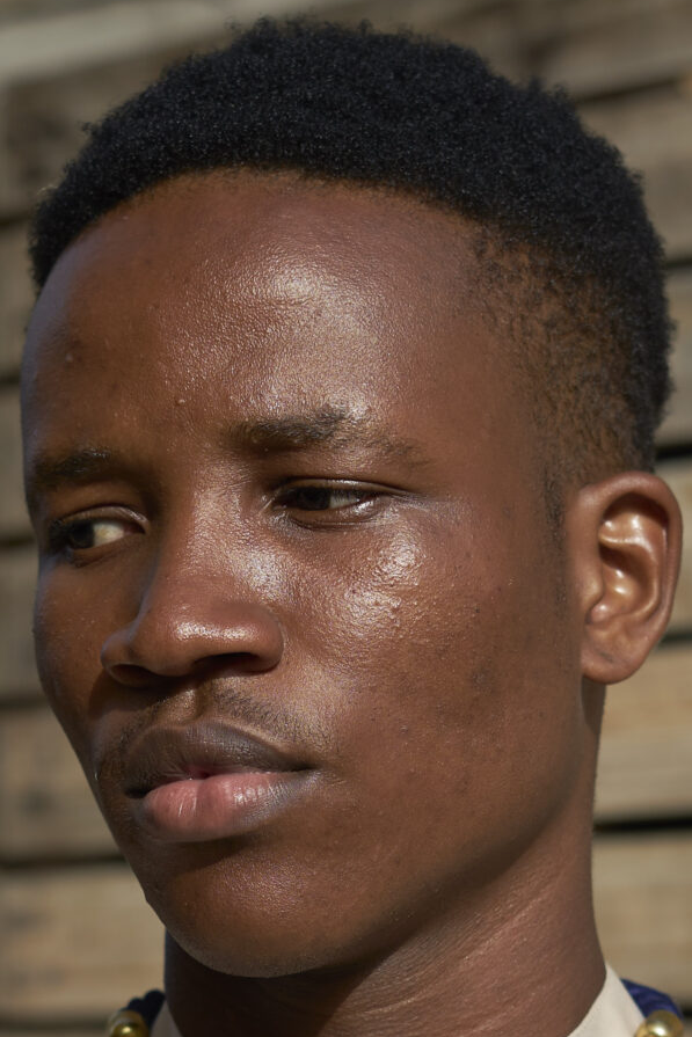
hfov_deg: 9.6
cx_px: 377
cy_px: 937
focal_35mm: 143
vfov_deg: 14.2
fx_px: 4121
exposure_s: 1/1000
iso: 80
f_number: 3.5
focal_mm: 50
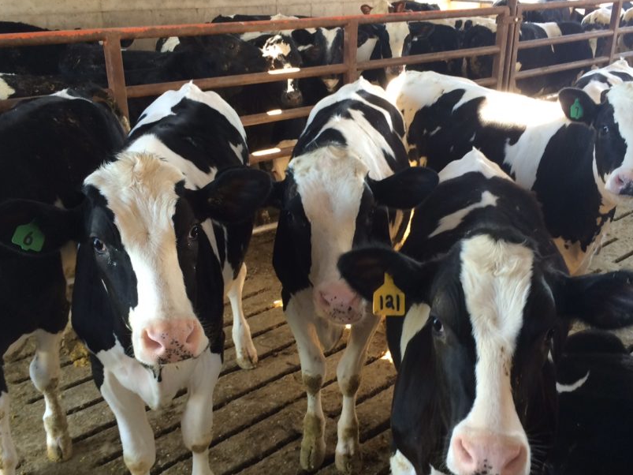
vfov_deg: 38.6
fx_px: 676
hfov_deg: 50.1
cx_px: 345
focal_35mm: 37
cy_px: 273
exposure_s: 1/30
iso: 40
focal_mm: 4.15
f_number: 2.2
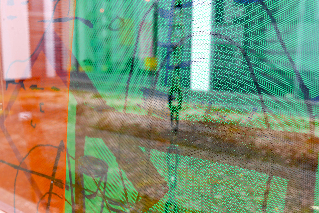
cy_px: 106
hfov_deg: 54.4
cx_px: 160
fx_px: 310
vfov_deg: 37.9
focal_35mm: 35
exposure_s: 1/250
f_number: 8
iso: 400
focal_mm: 35
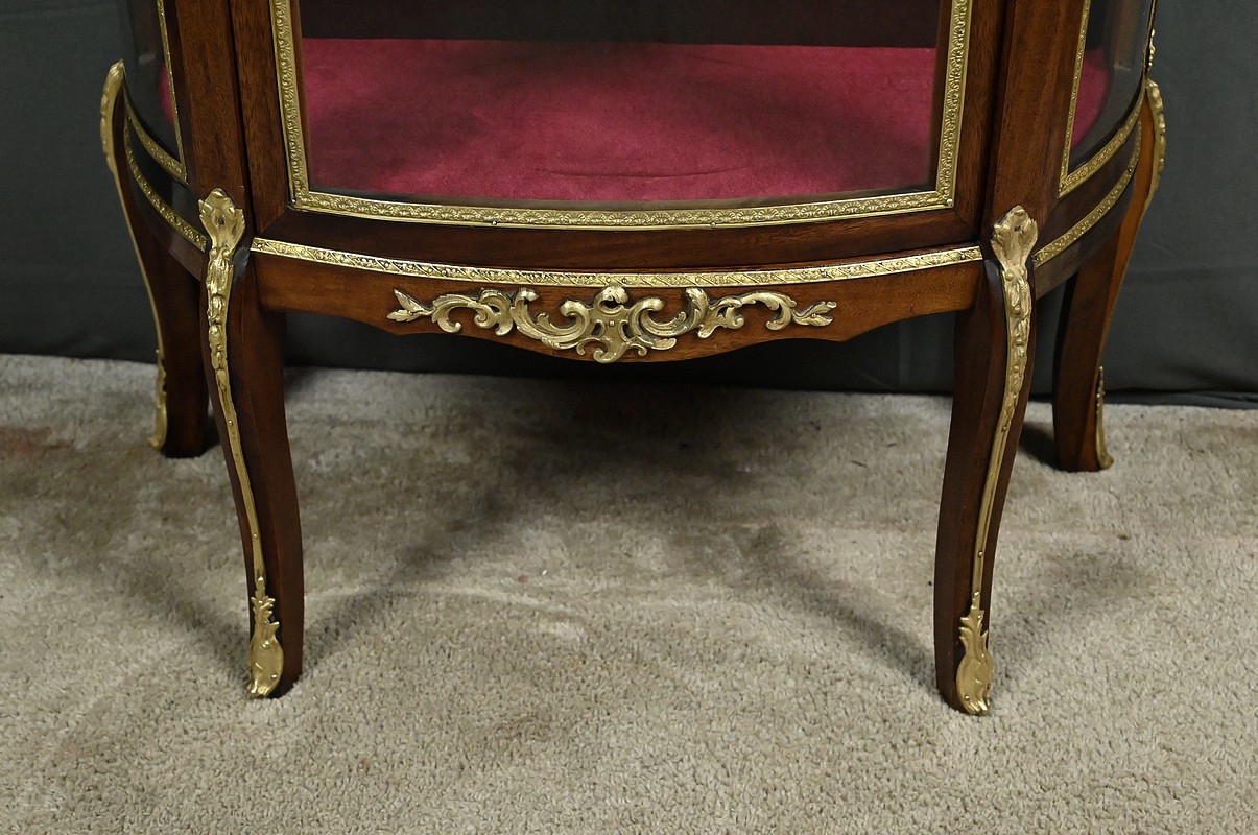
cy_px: 418
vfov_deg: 26.9
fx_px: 1745
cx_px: 629
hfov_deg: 39.6
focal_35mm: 50
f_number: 7.1
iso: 5000
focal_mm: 50
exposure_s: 1/60
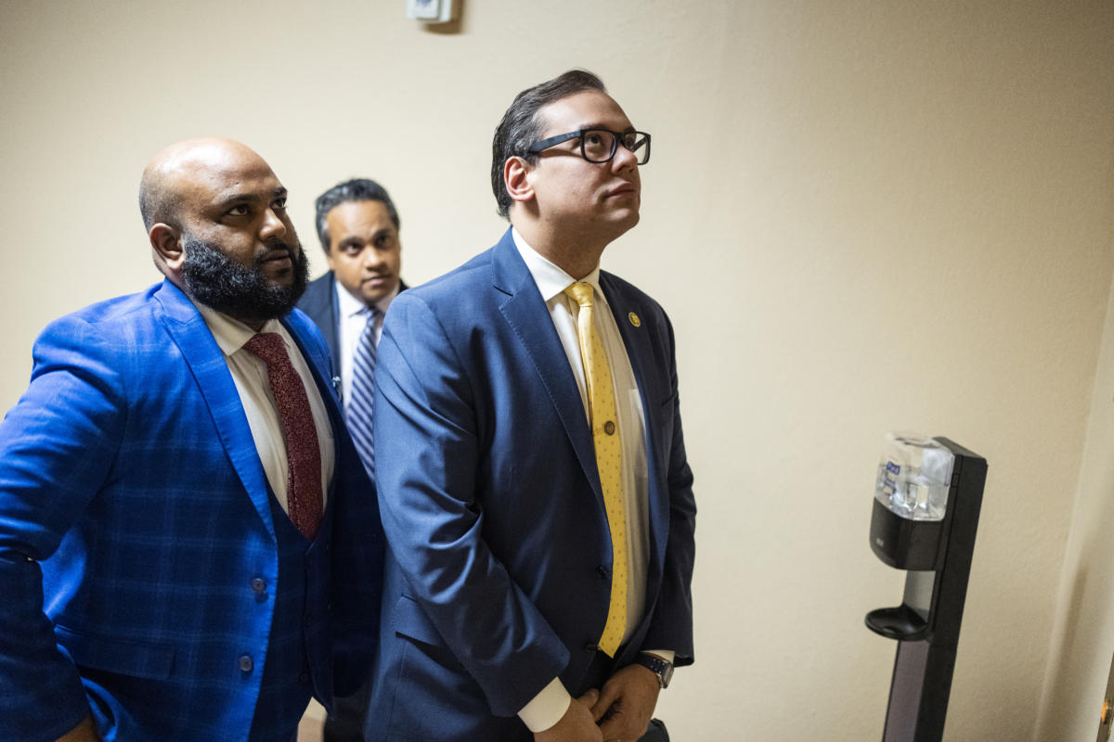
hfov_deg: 54.4
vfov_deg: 37.9
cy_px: 371
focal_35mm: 35
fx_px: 1083
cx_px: 557
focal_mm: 35
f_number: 1.4
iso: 4000
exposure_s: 1/200
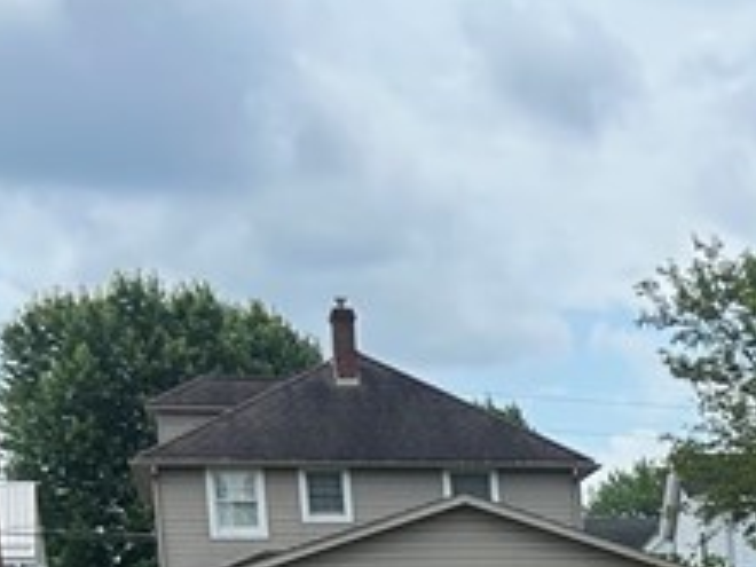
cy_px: 1038
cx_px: 1282
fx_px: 2643
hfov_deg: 14.6
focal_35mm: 121
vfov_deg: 11.3
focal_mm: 5.7
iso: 50
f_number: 1.5
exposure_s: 1/2762
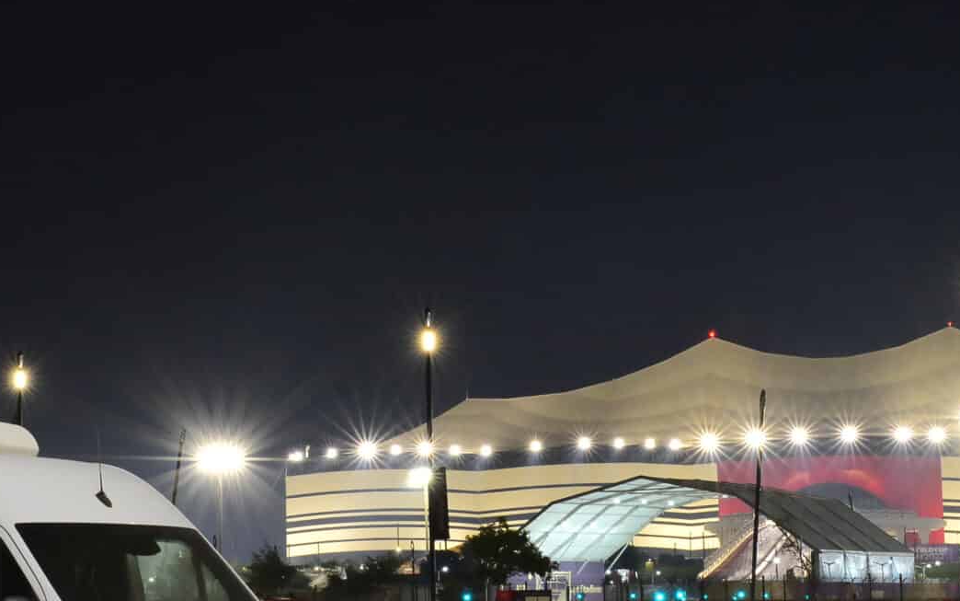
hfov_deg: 25.8
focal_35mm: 80
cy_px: 136
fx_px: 2093
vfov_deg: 16.2
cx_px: 399
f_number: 20
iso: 800
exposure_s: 1/2
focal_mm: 32
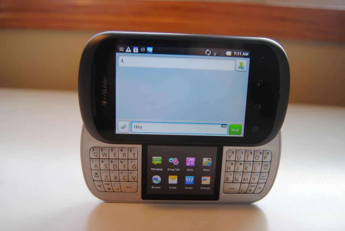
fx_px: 317
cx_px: 172
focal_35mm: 33
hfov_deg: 57.2
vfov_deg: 40.1
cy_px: 116
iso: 200
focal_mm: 22
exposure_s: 1/60
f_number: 4
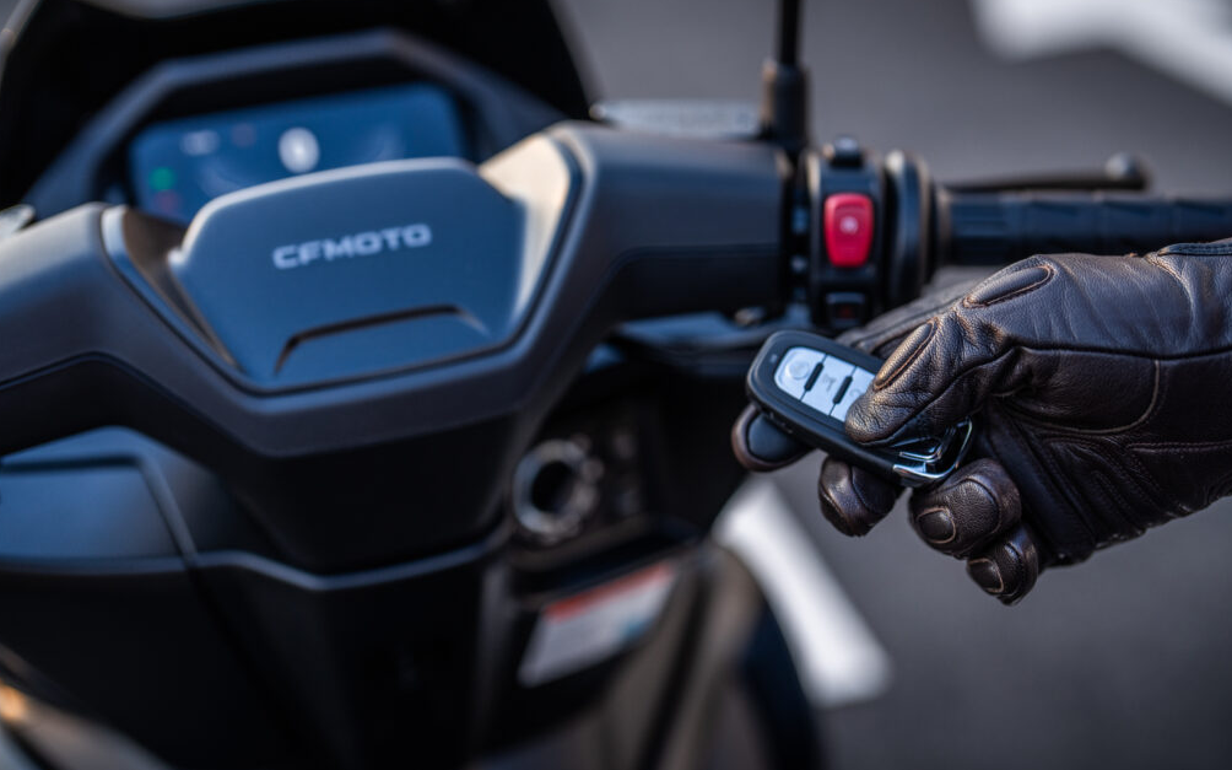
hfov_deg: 38.9
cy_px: 353
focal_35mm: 52
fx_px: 1746
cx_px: 610
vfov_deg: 24.8
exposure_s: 1/500
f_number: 2
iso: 50
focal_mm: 50
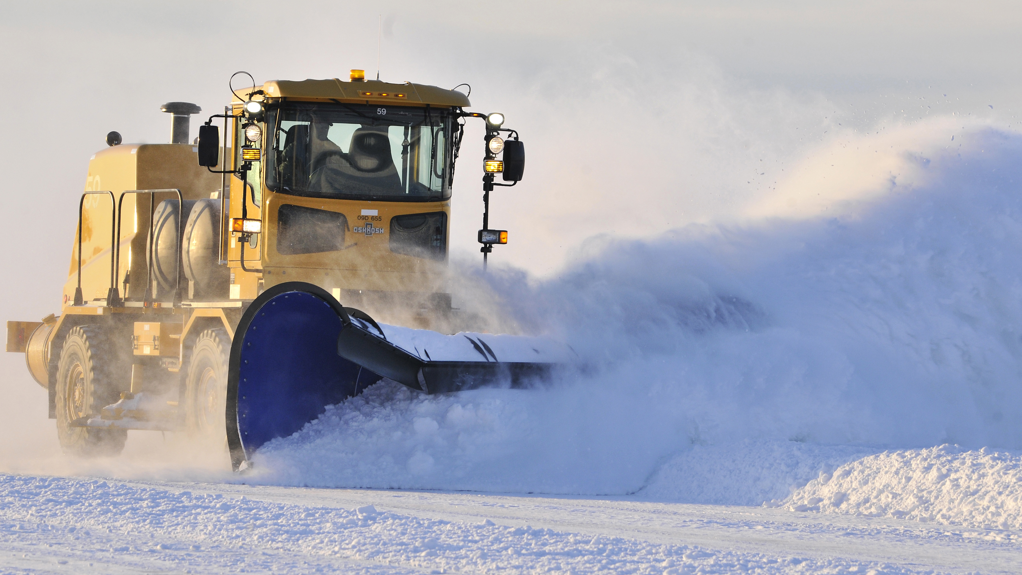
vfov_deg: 5.2
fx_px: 6287
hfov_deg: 9.3
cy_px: 342
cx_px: 593
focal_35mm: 232
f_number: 10
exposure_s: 1/320
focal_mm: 190
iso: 400
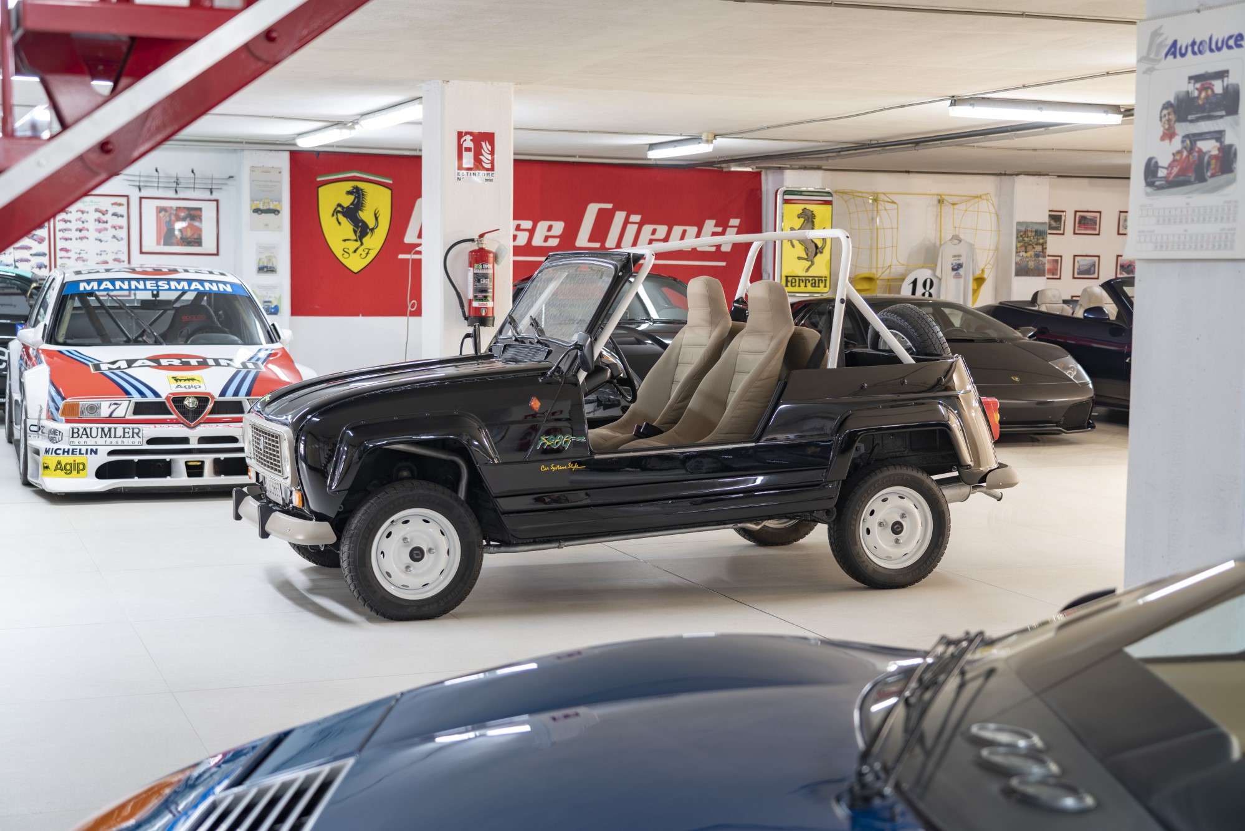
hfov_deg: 39.6
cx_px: 622
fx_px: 1729
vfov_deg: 27.0
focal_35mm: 50
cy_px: 416
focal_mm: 50
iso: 50
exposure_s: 1
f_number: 4
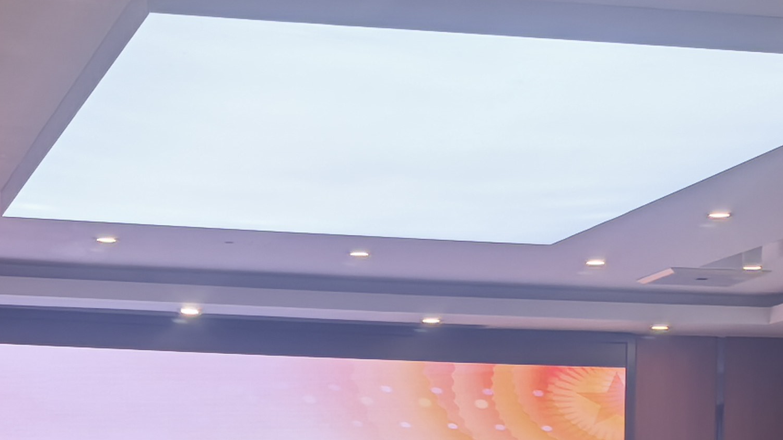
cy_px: 725
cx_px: 497
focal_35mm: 128
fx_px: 2657
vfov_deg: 9.1
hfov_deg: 16.7
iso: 50
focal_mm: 6.98
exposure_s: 1/100
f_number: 1.4
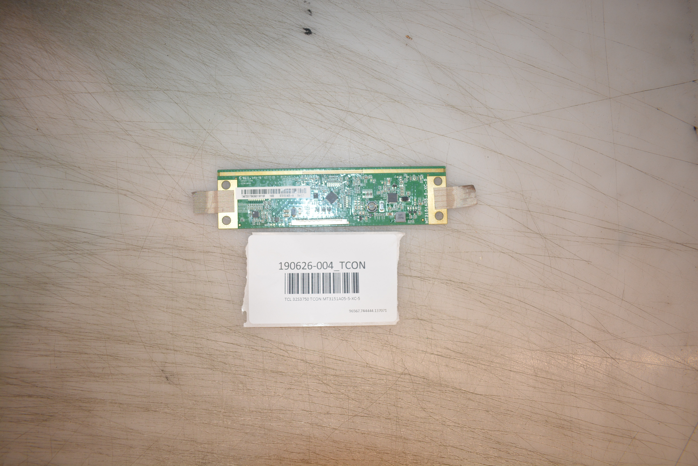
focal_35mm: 27
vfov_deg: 48.0
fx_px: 524
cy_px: 233
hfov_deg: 67.4
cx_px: 349
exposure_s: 1/200
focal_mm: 18
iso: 640
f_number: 3.5
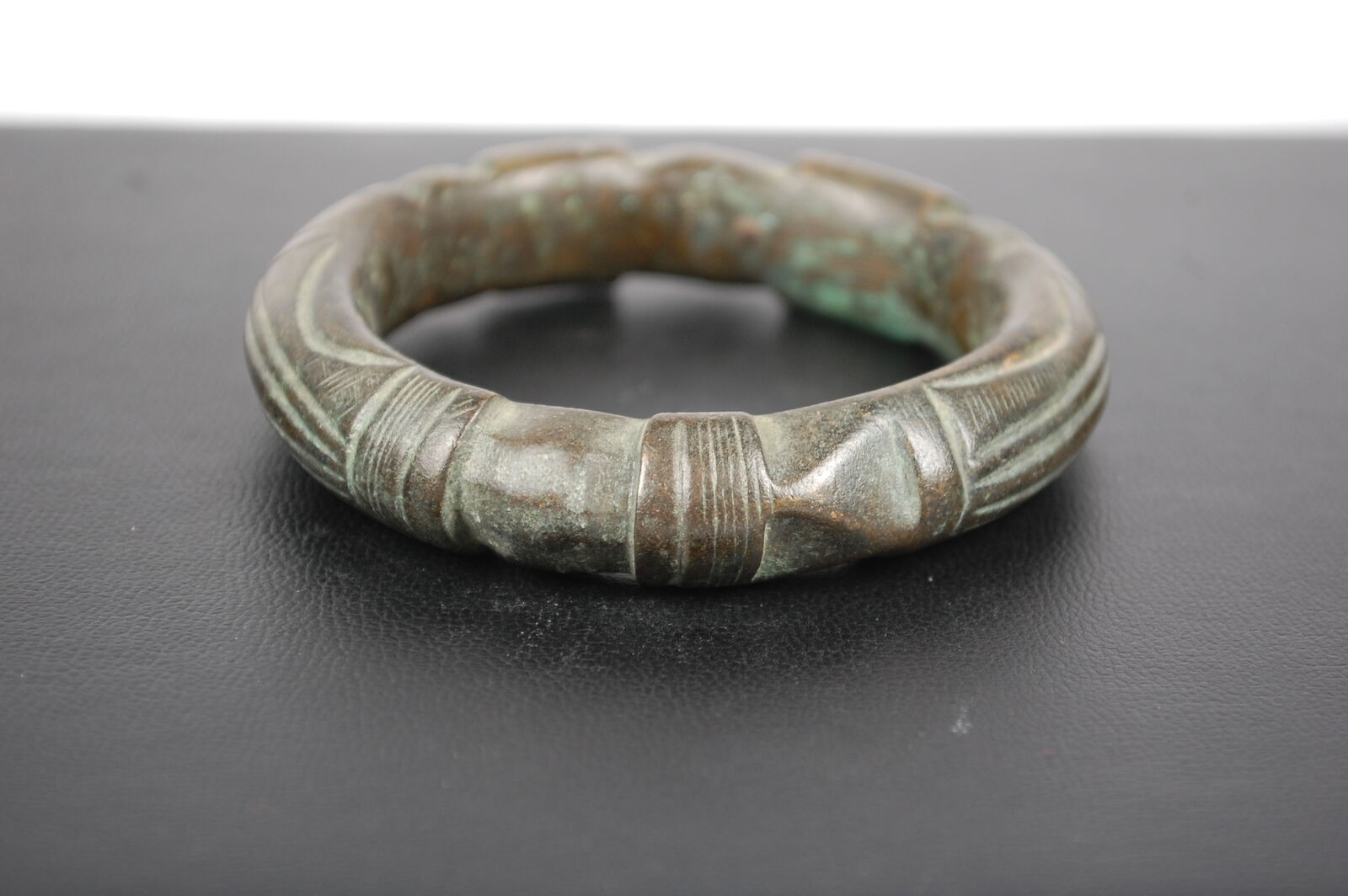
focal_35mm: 82
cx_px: 674
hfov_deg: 24.6
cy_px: 448
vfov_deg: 16.5
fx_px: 3087
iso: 400
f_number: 5.6
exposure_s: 1/80
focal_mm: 55
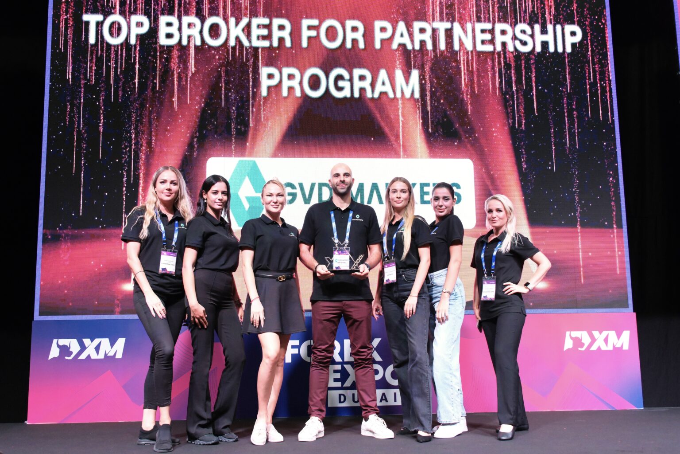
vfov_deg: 37.9
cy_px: 227
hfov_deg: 54.4
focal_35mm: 35
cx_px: 340
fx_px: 661
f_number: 3.2
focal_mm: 23
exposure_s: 1/125
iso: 1600
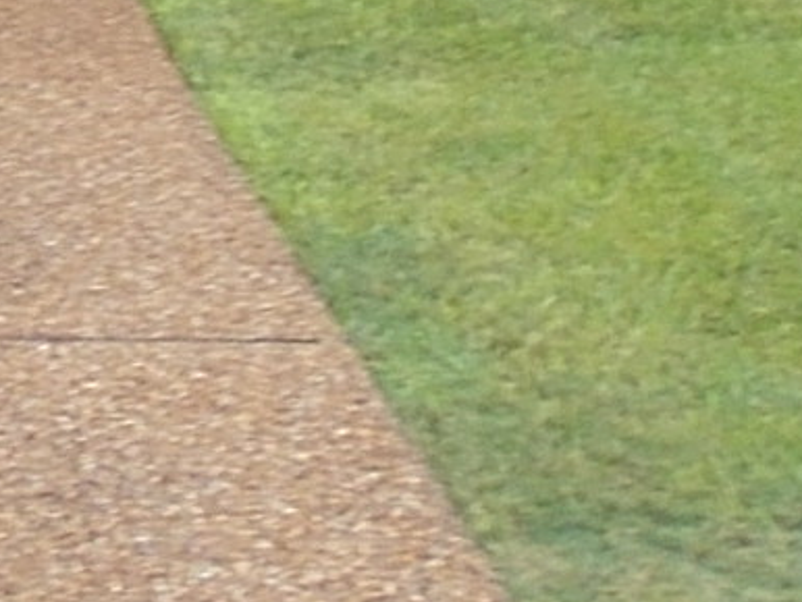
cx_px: -366
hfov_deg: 12.3
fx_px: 3547
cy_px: -664
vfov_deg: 9.0
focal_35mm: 153
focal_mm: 4.6
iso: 80
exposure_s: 1/100
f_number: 3.2
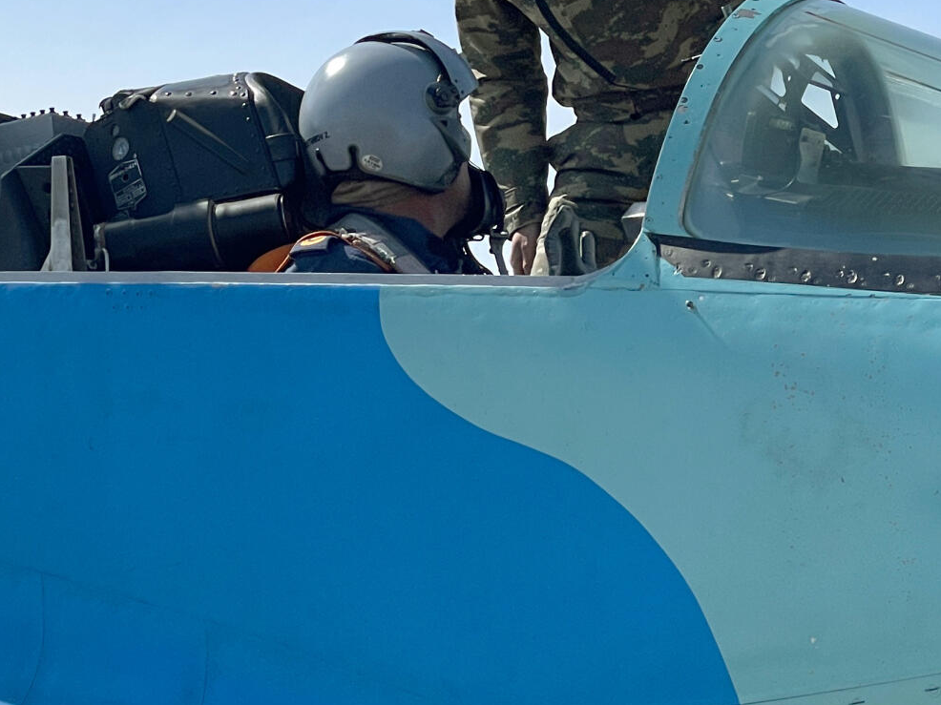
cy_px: -20
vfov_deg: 9.1
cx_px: -48
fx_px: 4376
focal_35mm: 161
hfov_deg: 12.1
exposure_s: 1/2320
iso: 20
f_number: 2.2
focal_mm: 7.5
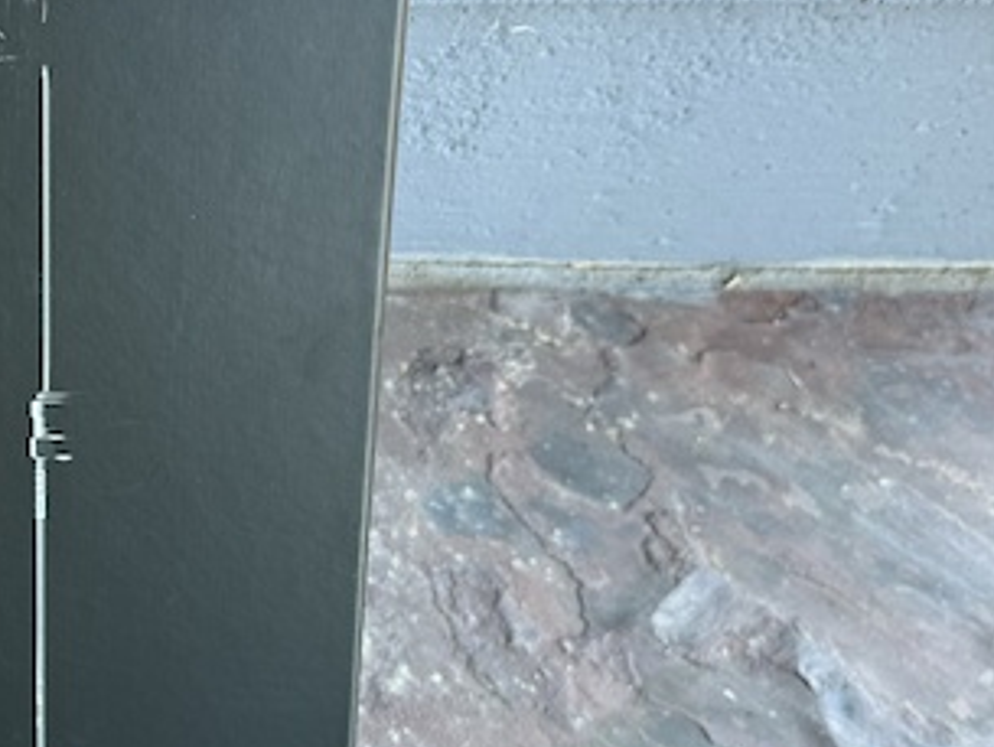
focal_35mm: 63
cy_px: 209
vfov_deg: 23.1
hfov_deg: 29.4
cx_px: 85
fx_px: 1810
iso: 100
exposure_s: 1/121
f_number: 1.78
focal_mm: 6.76
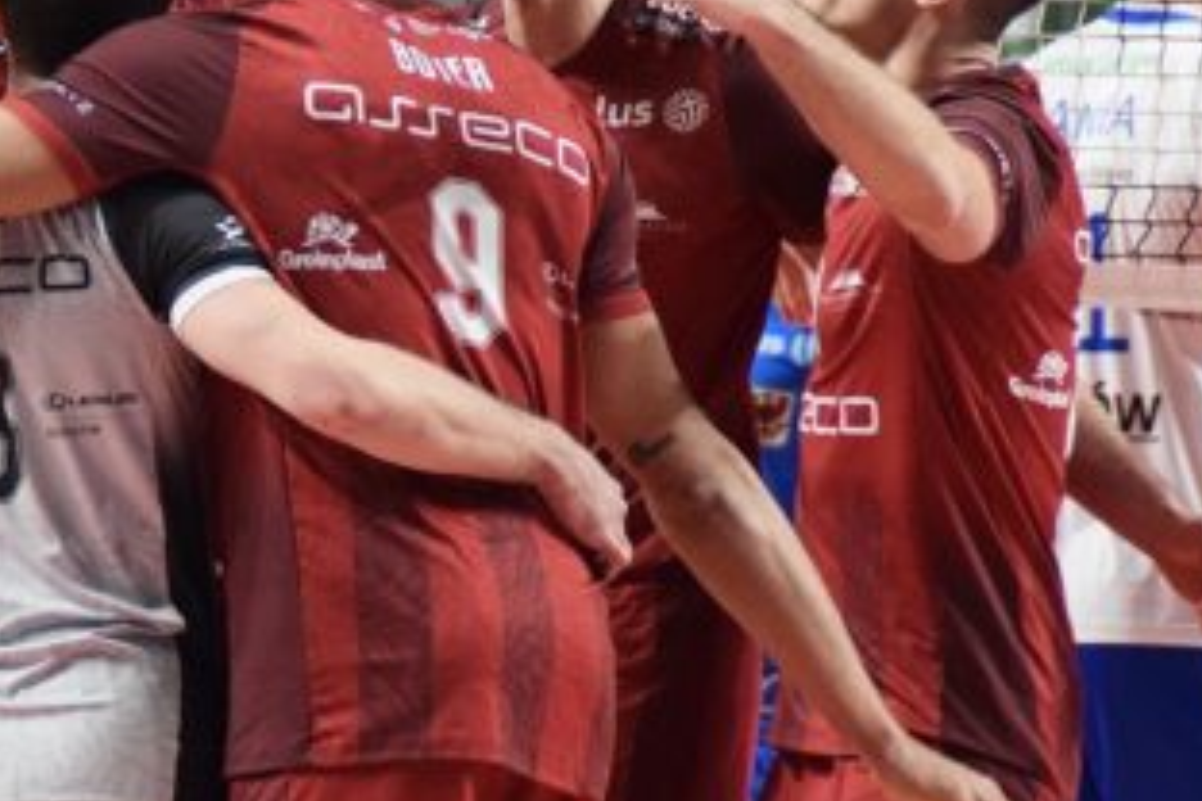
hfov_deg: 2.8
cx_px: 143
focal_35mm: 738
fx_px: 24639
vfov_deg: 1.9
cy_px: 412
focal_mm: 200
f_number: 6.3
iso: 2200
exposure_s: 1/500
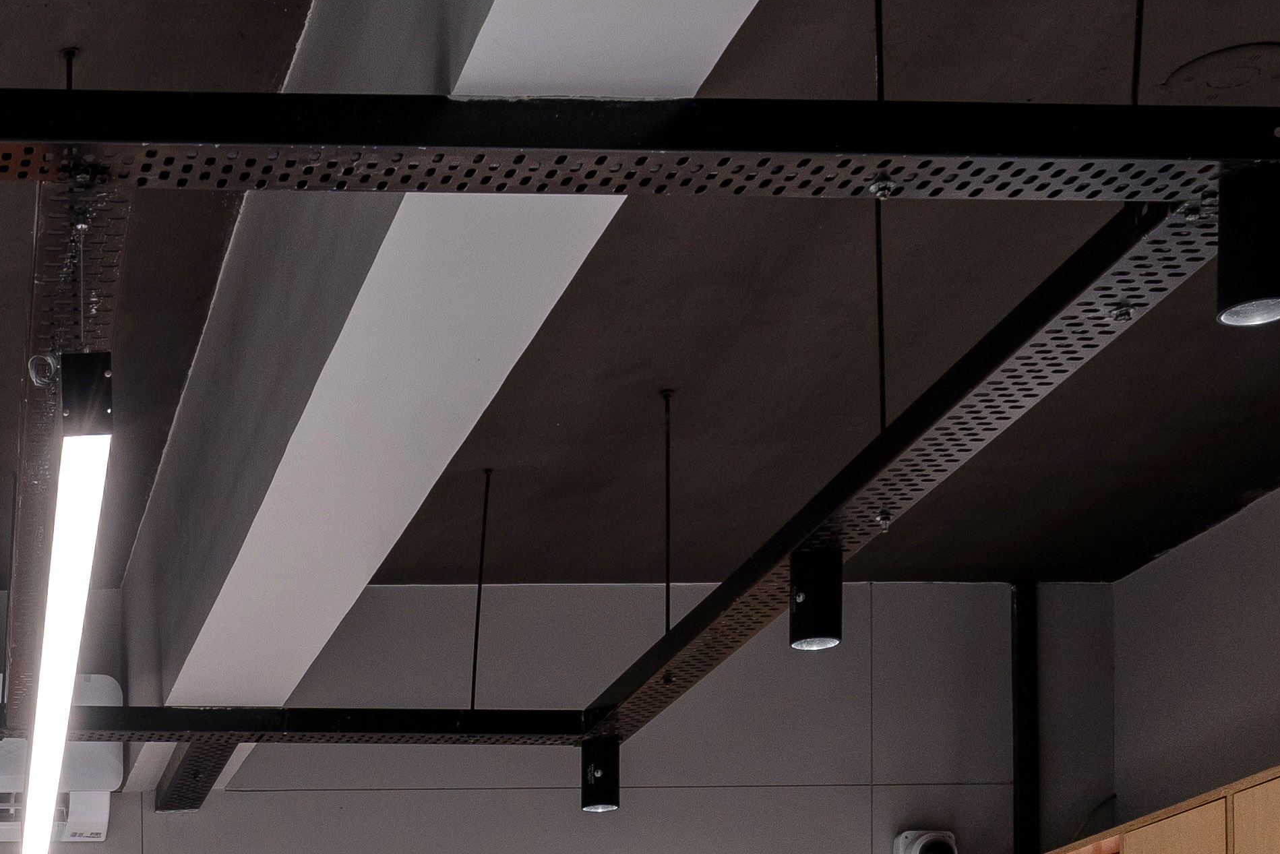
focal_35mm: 67
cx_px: -108
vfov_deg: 18.2
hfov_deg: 27.6
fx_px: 2383
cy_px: 1261
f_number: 8
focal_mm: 16
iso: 200
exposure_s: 1/3
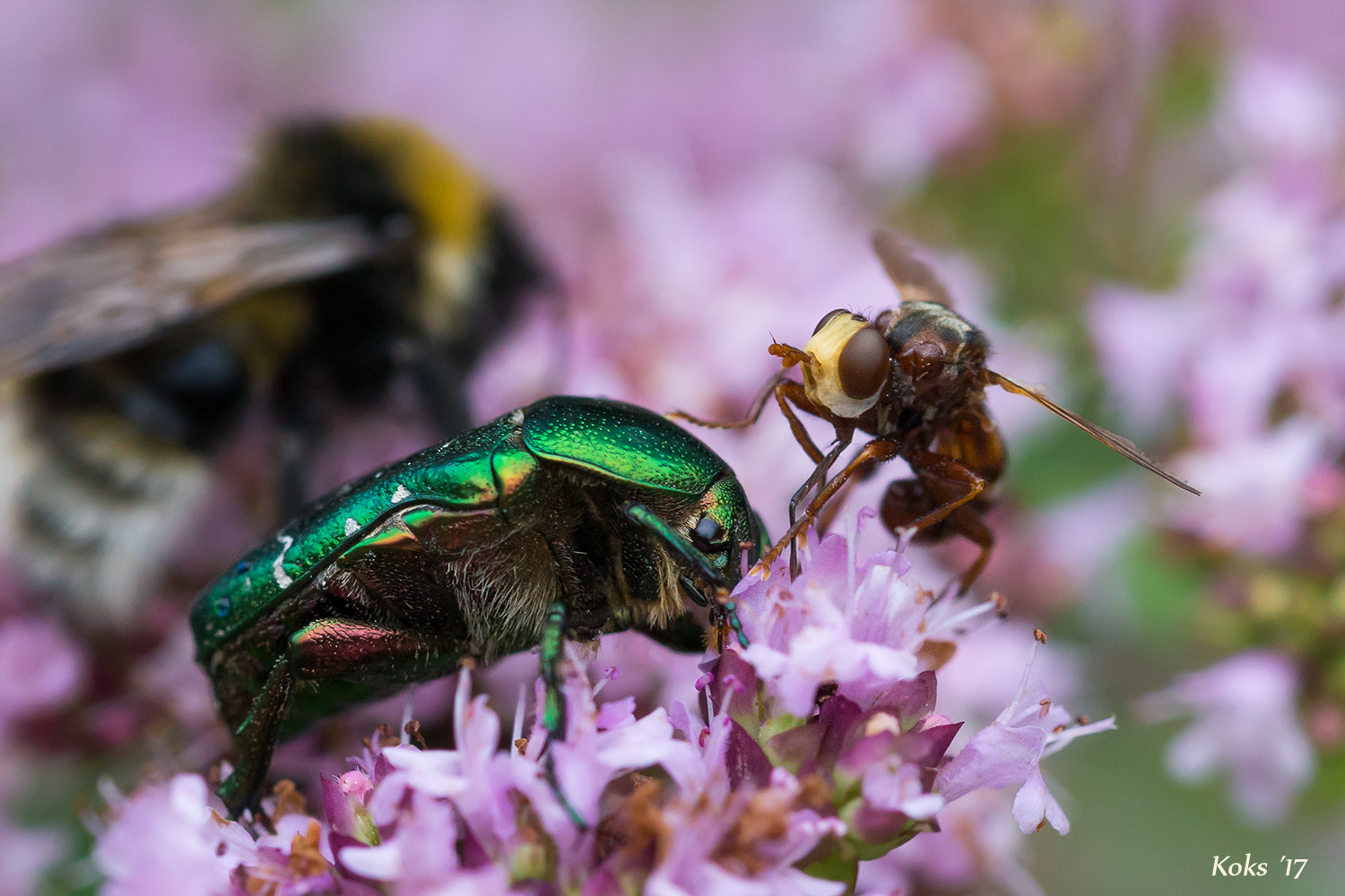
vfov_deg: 6.9
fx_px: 7472
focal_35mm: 200
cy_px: 448
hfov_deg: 10.3
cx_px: 672
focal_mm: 200
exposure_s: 1/640
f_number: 7.1
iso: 1600
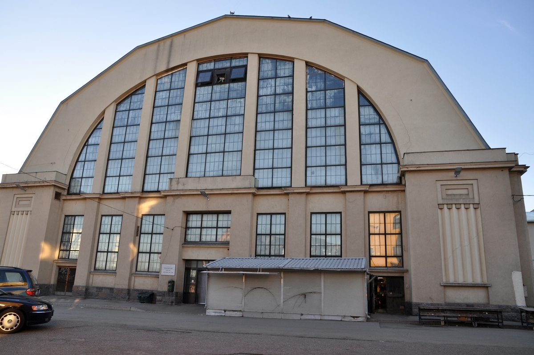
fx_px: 378
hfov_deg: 70.5
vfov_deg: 50.3
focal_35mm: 26
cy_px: 178
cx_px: 267
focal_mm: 17
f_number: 6.3
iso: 200
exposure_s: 1/160
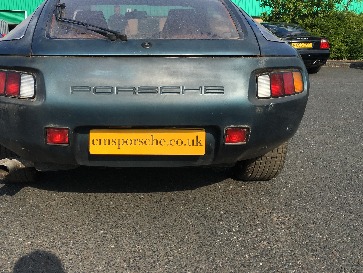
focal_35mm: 39
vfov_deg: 36.8
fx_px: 409
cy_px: 124
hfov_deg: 47.5
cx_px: 141
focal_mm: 4.15
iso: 25
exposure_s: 1/1221
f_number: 2.2
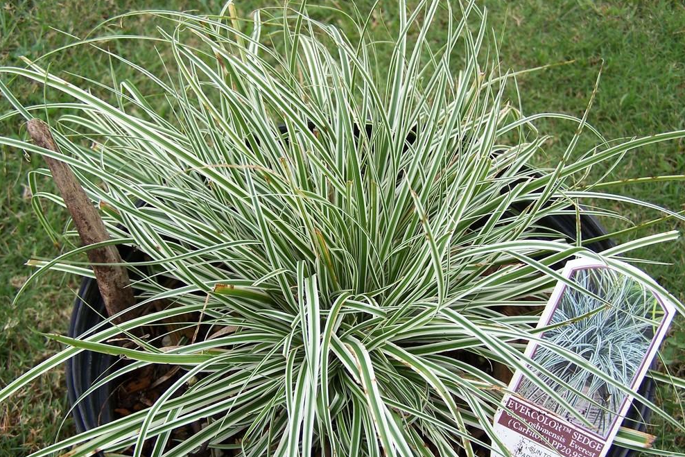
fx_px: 761
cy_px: 259
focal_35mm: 40
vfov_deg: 33.4
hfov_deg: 48.5
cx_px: 345
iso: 80
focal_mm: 6.3
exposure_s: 1/250
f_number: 2.8
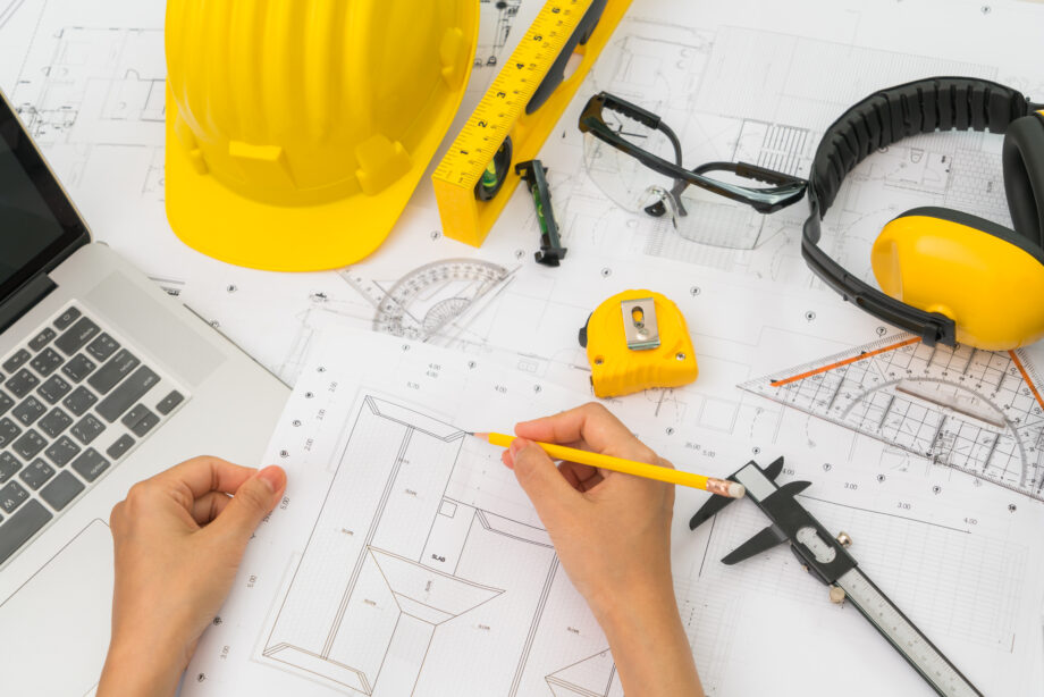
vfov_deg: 23.8
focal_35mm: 57
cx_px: 522
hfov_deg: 35.0
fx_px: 1653
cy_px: 348
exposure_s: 1/100
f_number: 8
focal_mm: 57
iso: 100
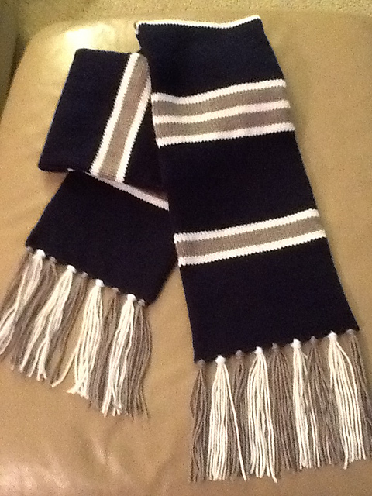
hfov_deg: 32.9
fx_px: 630
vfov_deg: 42.9
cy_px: 248
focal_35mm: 44
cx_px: 186
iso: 500
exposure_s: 1/15
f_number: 2.4
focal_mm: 2.03
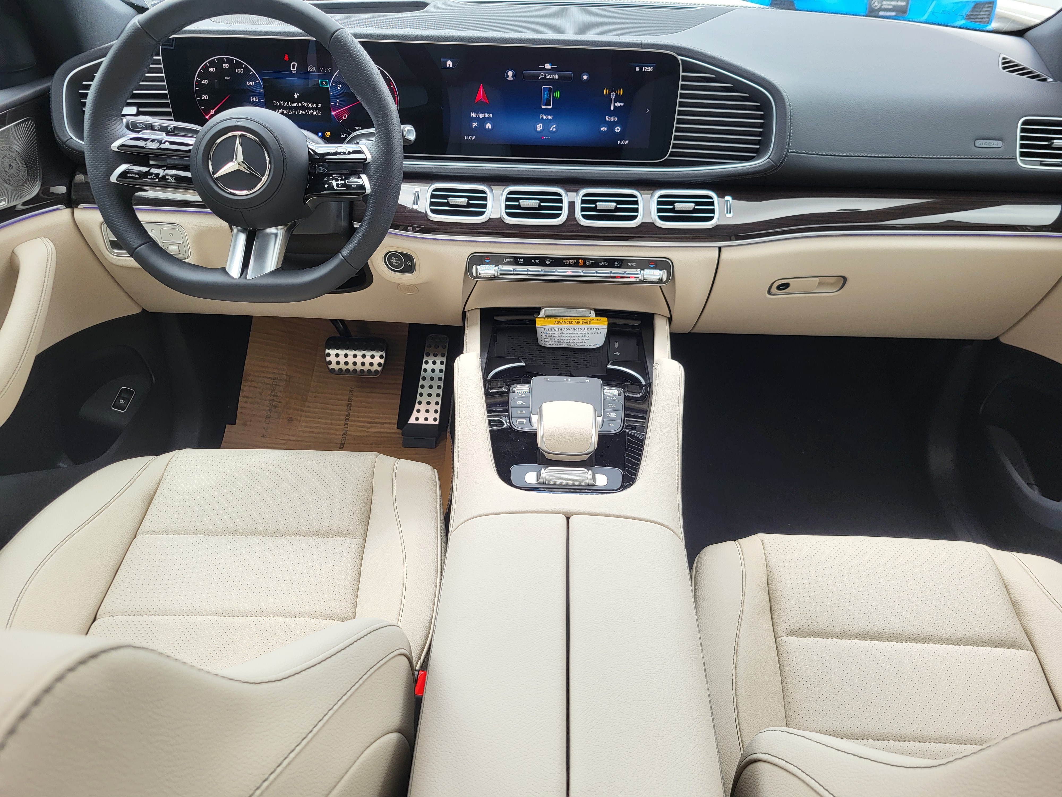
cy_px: 398
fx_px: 798
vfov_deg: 53.1
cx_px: 531
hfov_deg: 67.3
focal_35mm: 26
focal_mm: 5.4
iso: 40
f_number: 1.8
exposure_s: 1/365
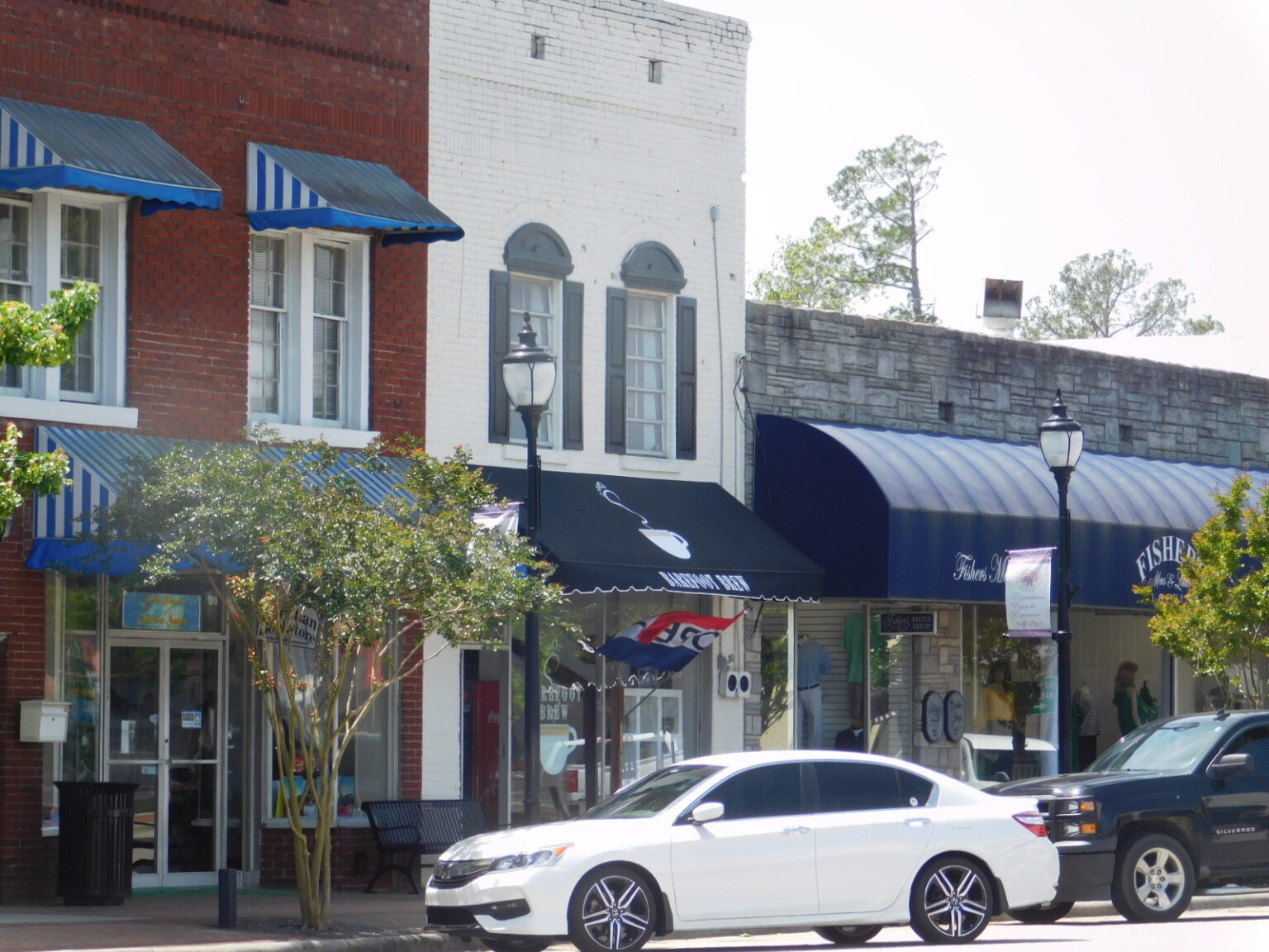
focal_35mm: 148
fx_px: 5426
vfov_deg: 10.0
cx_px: 634
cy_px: 476
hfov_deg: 13.3
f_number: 5.1
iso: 125
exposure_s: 1/250
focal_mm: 26.3
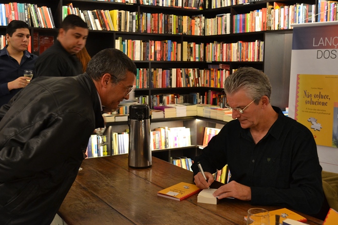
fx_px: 394
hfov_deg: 46.4
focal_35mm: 42
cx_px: 171
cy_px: 104
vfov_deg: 31.9
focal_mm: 24
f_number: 4
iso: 1100
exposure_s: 1/15
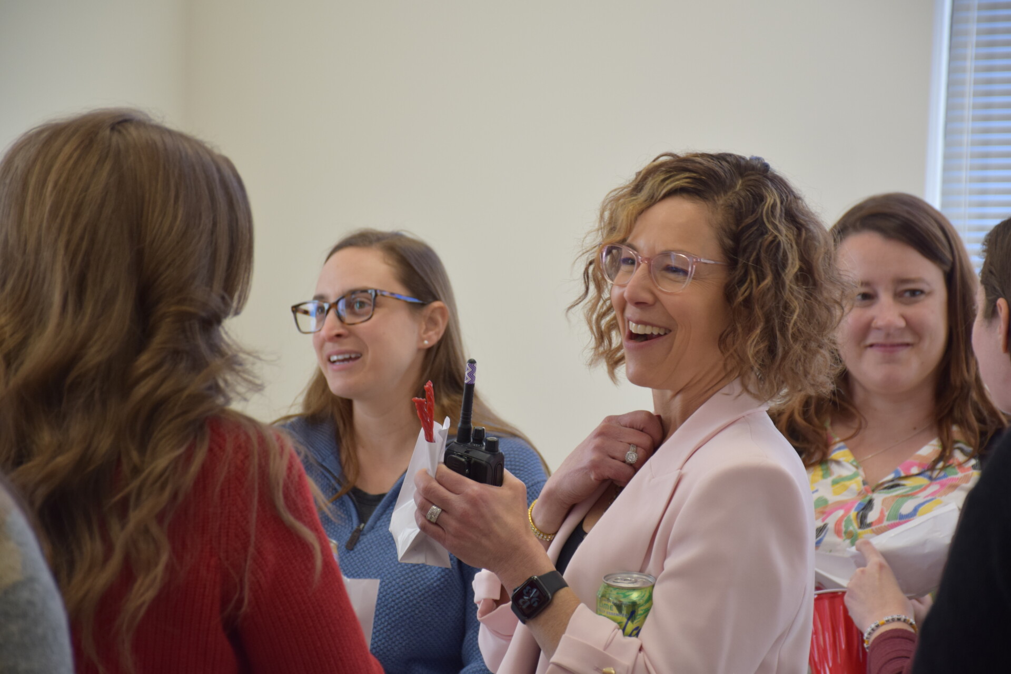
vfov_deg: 9.1
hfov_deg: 13.7
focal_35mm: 150
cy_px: 337
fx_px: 4212
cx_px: 506
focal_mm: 100
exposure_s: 1/60
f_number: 5.6
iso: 450
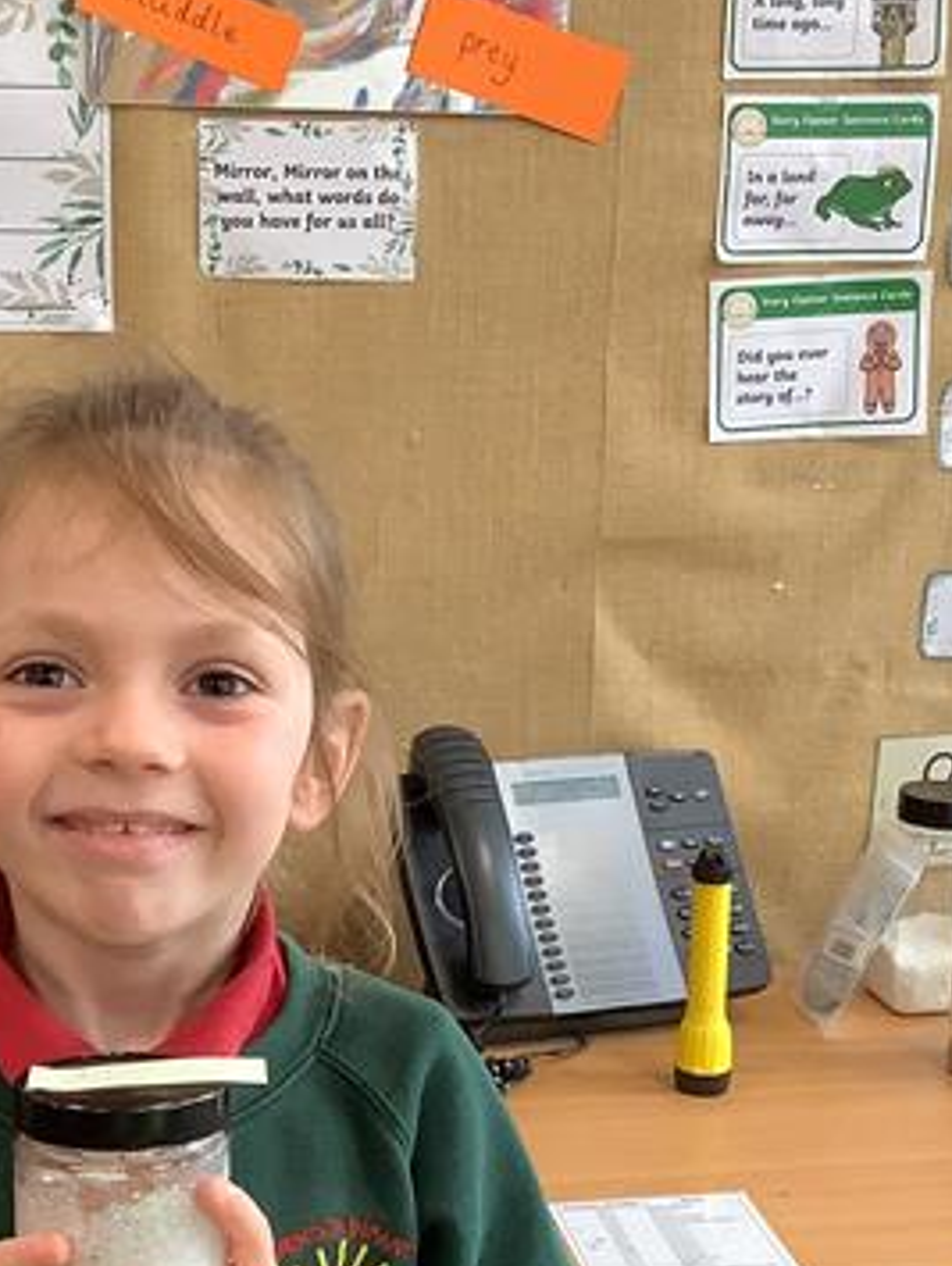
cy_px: 888
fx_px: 2452
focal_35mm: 67
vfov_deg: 28.7
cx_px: 367
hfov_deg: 21.9
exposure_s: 1/50
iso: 125
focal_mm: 3.3
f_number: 2.4
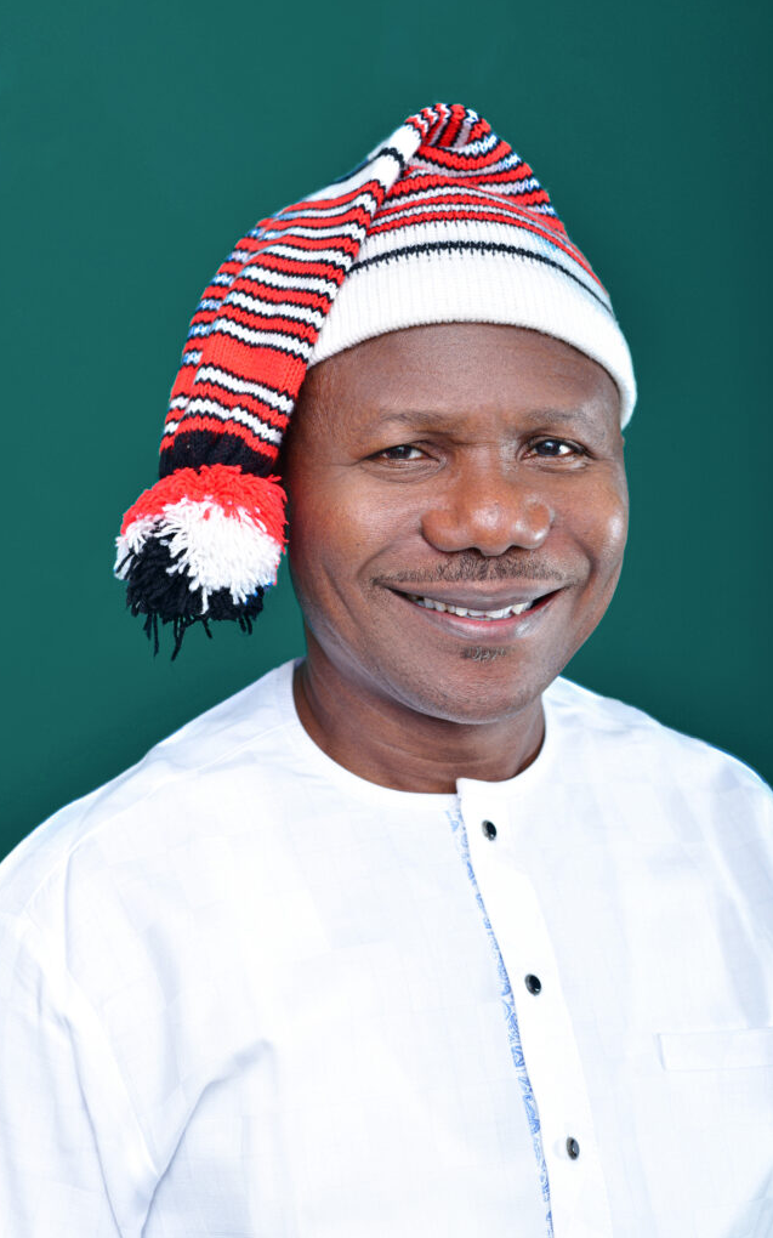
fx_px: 2934
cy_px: 618
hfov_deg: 15.0
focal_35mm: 87
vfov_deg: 23.8
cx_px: 406
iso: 100
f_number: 6.3
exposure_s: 1/250
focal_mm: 85
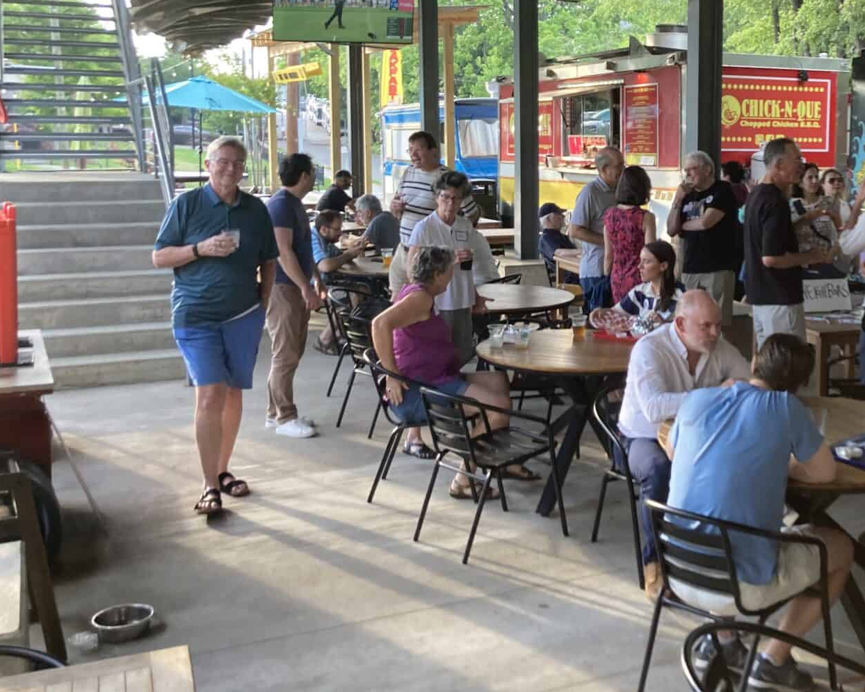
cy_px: 264
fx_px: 1152
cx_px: 688
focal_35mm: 45
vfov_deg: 33.3
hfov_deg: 39.6
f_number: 1.8
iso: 50
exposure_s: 1/120
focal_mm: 3.99
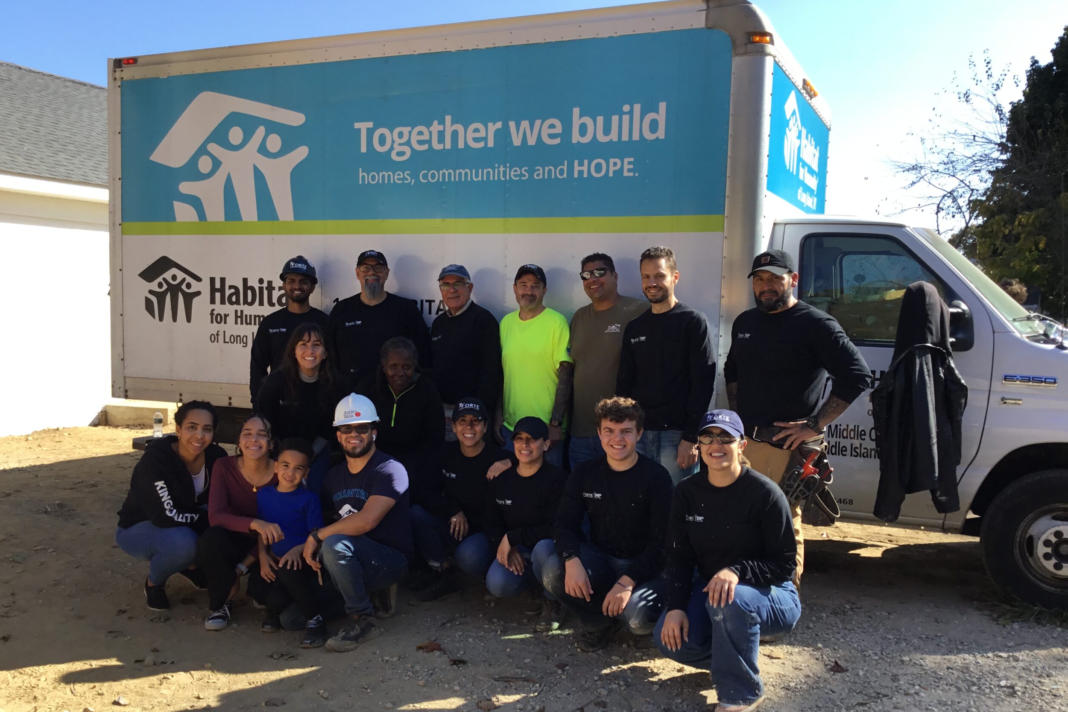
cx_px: 535
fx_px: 979
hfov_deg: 57.2
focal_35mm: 33
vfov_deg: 39.9
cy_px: 398
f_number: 2.4
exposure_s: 1/466
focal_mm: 3.3
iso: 25
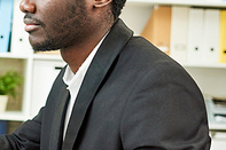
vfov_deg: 15.3
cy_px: 58
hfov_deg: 21.5
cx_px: -33
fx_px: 558
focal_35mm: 89
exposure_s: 1/160
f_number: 3.2
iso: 640
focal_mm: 35
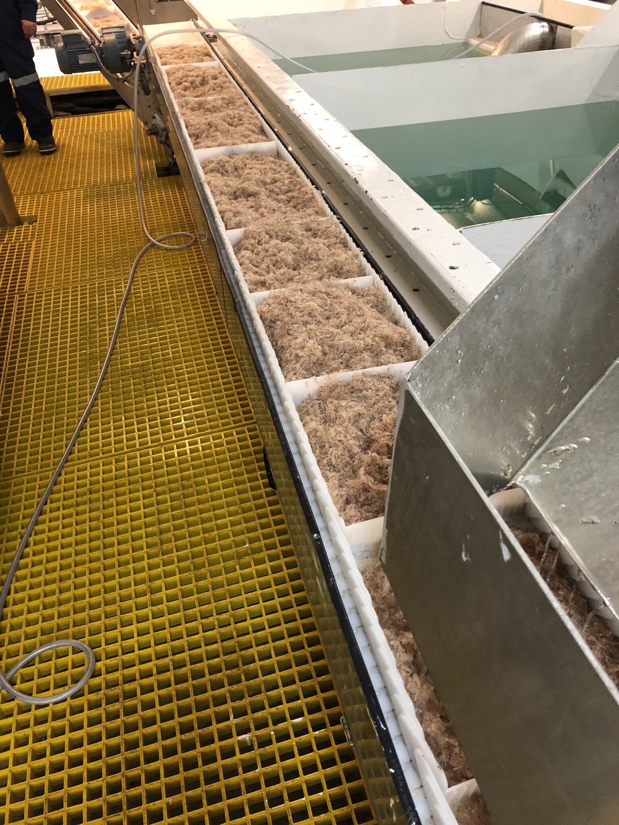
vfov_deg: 63.4
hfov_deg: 49.7
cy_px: 412
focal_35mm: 28
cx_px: 310
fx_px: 668
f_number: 1.8
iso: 100
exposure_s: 1/14
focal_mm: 3.99
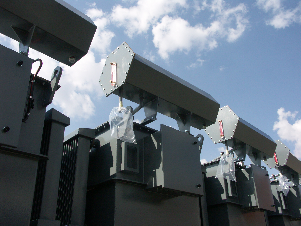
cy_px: 113
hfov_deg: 58.4
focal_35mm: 31
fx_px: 270
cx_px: 150
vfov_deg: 45.4
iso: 64
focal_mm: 8.12
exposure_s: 1/320
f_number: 6.3
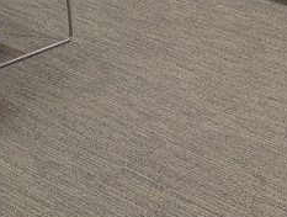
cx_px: -83
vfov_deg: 11.4
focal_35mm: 123
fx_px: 1022
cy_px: -157
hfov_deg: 15.3
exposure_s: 1/50.4
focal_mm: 6.81
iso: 248
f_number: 1.85
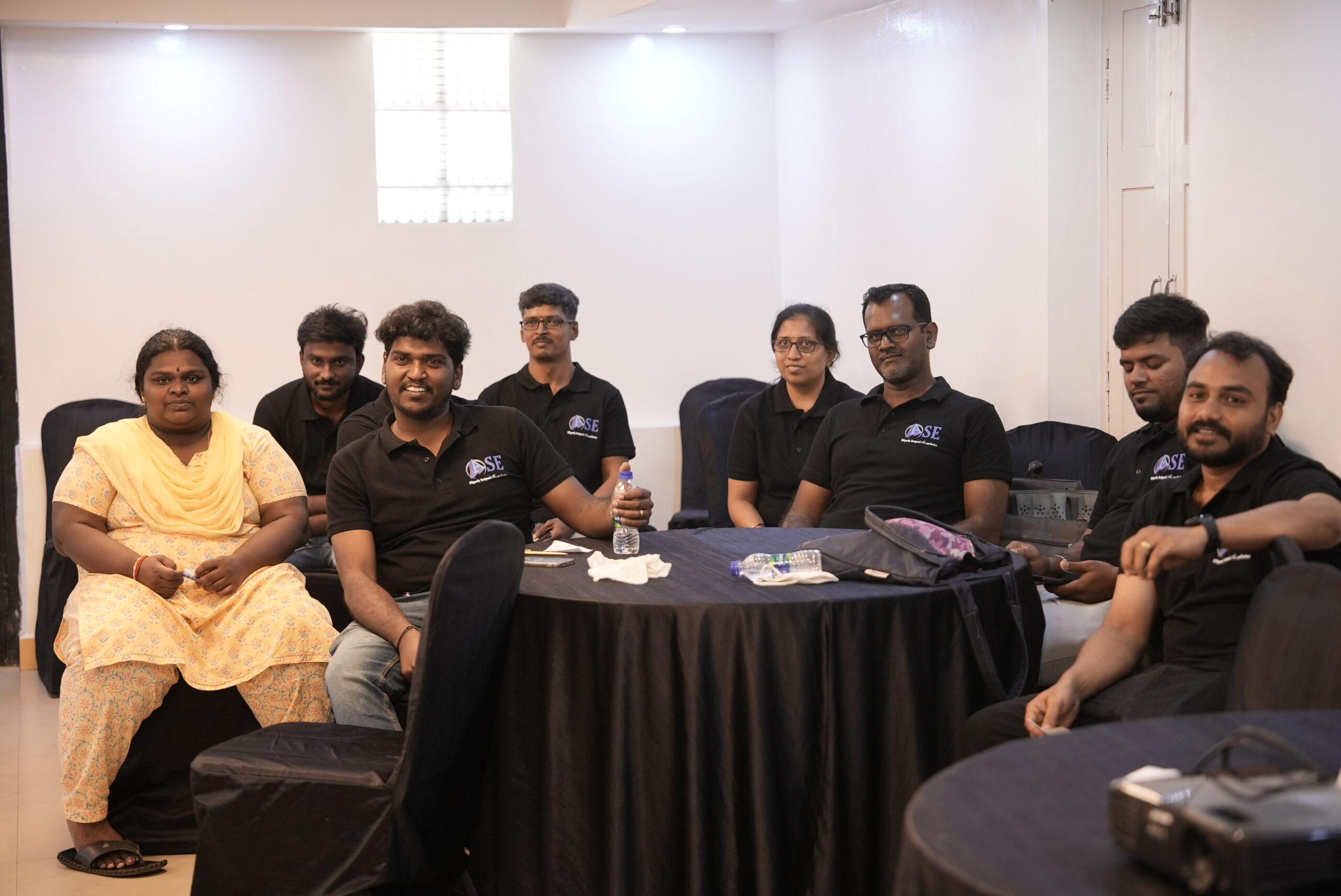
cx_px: 670
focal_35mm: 70
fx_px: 2609
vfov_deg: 19.5
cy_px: 448
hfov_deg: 28.8
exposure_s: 1/100
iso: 1000
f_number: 2.8
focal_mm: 70
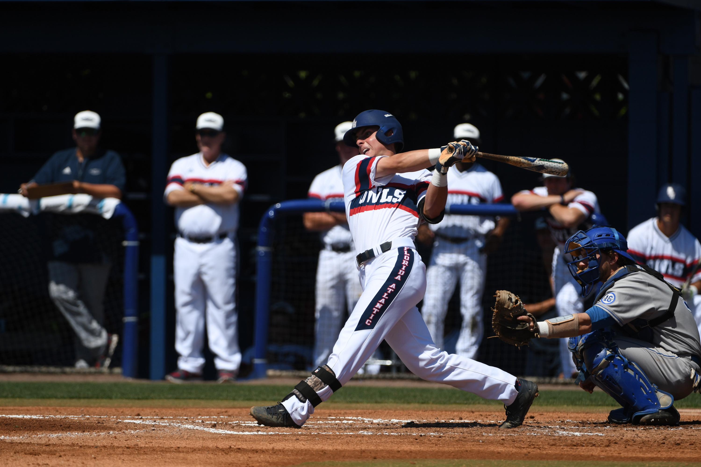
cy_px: 234
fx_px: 9930
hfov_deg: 4.0
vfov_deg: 2.7
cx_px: 350
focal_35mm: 510
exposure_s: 1/4000
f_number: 4
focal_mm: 340
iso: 200
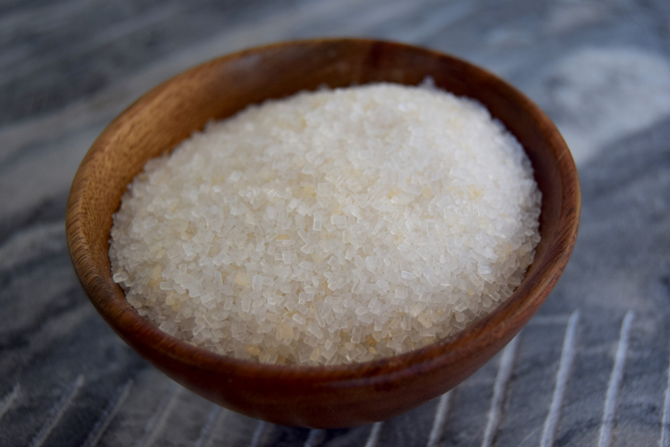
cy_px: 224
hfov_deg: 37.8
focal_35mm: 52
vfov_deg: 25.8
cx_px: 335
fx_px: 977
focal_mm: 35
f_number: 5.6
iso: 400
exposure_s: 1/125
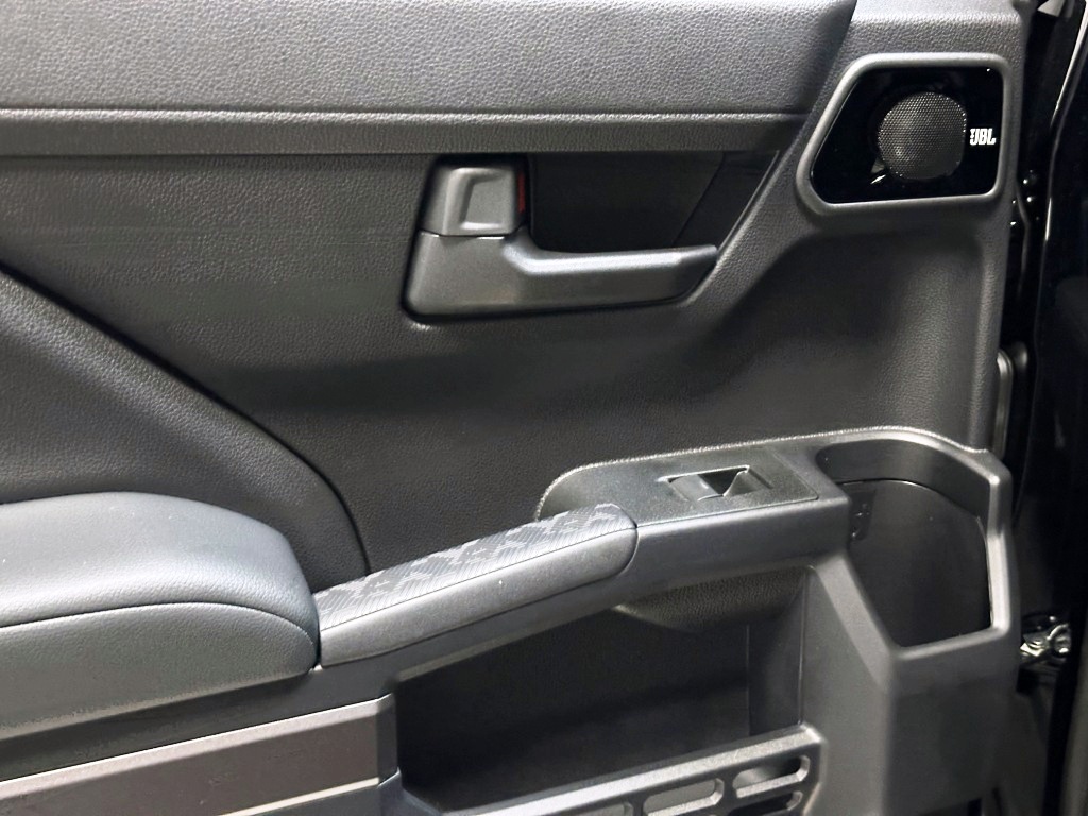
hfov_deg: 39.7
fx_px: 1509
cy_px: 408
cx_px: 544
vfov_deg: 30.3
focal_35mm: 48
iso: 640
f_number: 1.78
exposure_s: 1/20
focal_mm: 6.86
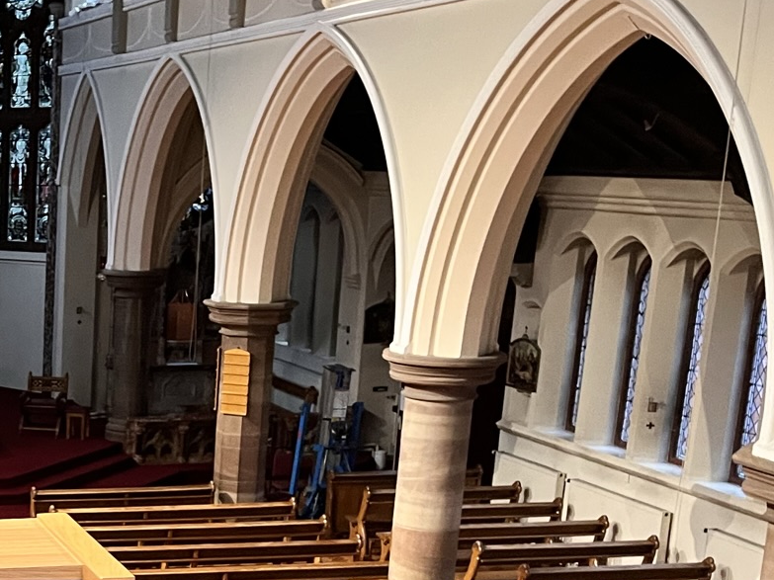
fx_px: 1520
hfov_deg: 24.9
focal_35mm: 68
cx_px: -221
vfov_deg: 21.0
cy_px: 560
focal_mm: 5.1
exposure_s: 1/50
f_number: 1.6
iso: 400
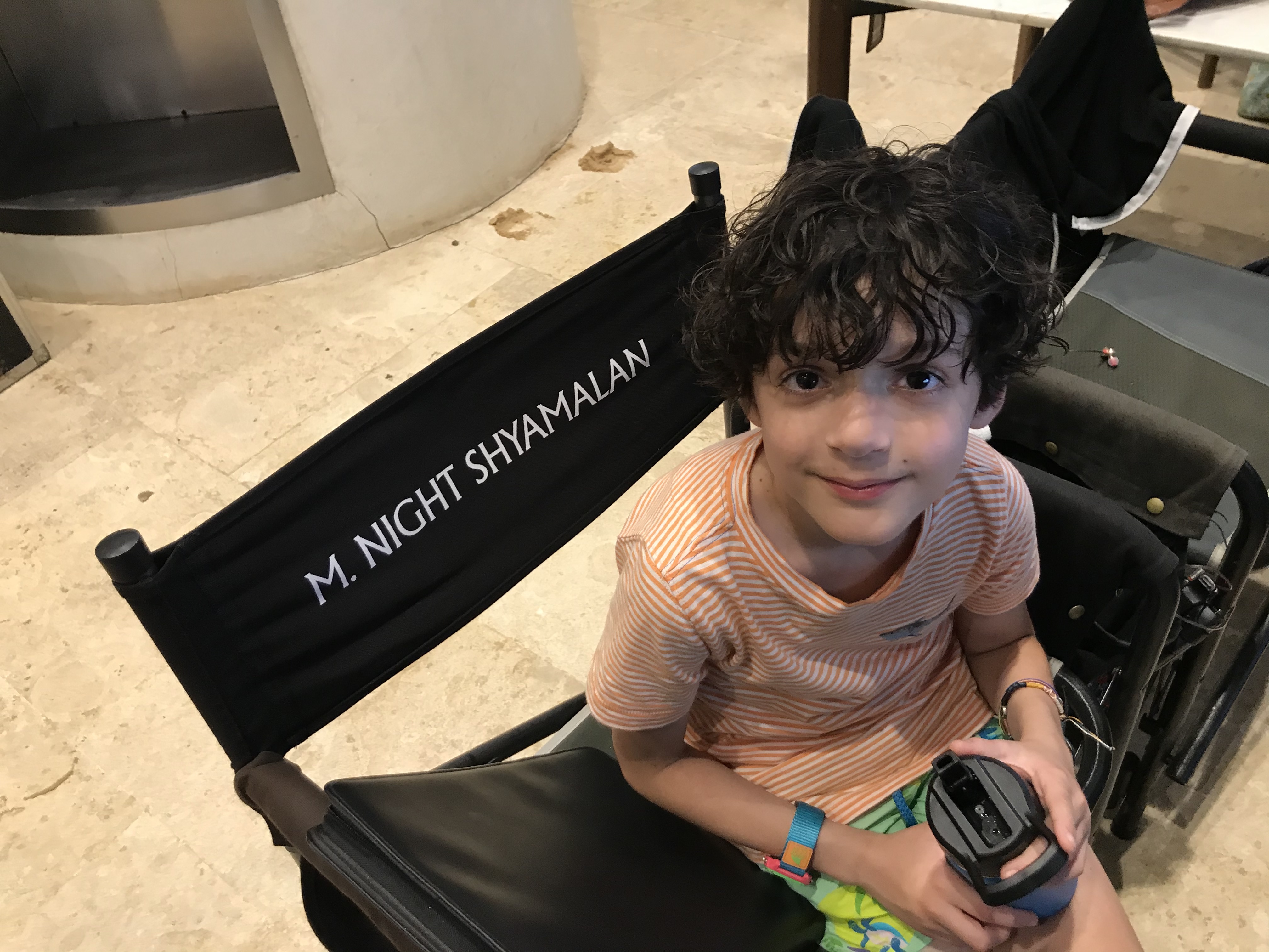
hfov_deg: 63.4
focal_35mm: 28
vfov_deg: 49.7
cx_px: 634
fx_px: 1026
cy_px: 476
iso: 40
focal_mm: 3.99
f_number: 1.8
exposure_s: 1/17
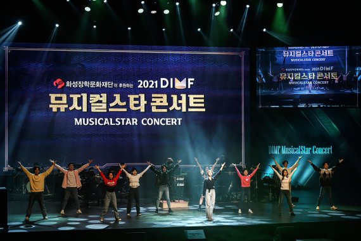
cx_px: 180
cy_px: 120
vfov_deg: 19.5
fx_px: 702
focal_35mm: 70
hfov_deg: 28.8
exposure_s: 1/200
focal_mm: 70
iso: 800
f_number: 4
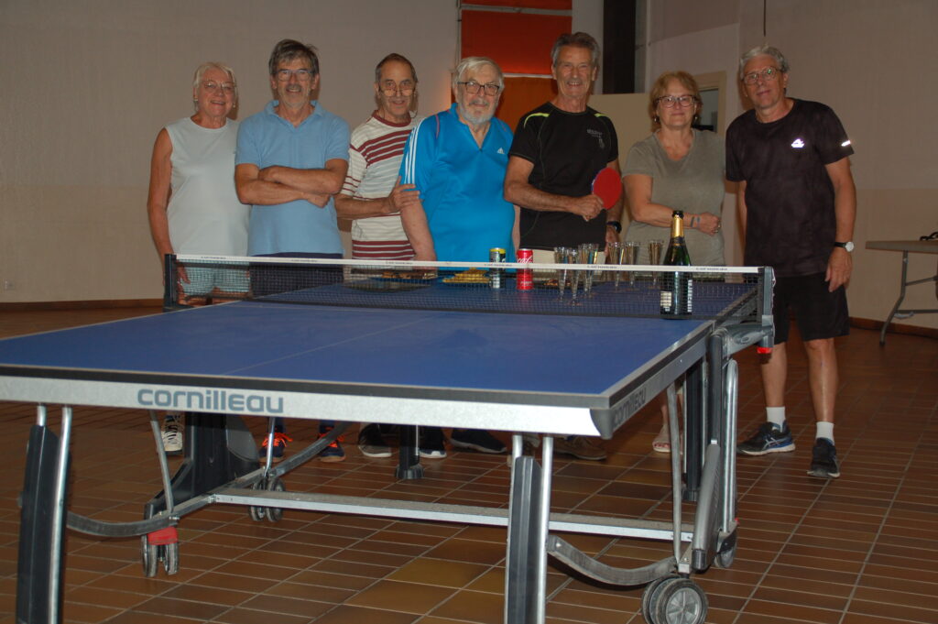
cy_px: 312
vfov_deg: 25.7
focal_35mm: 52
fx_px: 1367
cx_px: 469
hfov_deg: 37.9
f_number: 4.2
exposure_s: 1/60
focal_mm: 35
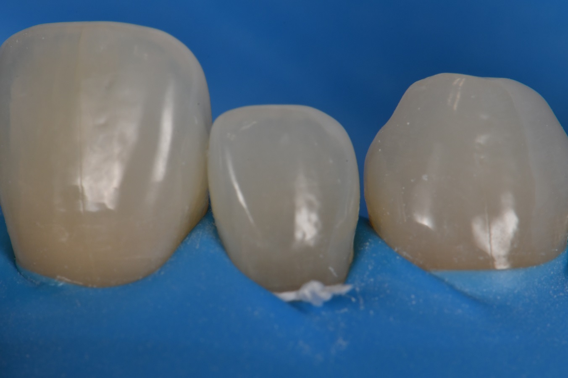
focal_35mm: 157
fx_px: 2476
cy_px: 189
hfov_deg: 13.1
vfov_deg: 8.7
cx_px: 284
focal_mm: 105
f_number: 32
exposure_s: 1/160
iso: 200
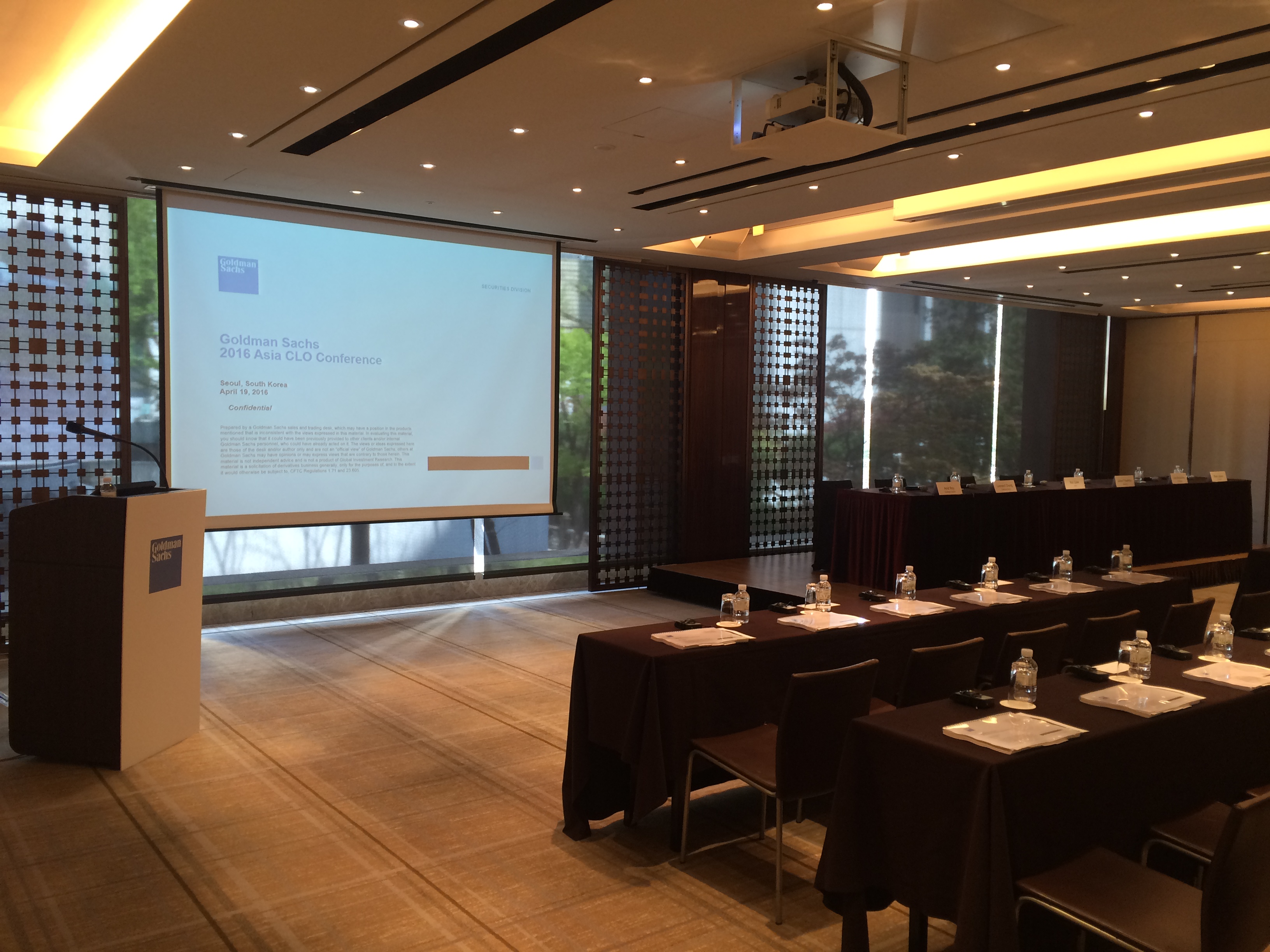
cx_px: 635
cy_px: 476
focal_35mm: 29
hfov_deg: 61.7
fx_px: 1064
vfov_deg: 48.2
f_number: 2.2
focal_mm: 4.15
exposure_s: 1/30
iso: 64
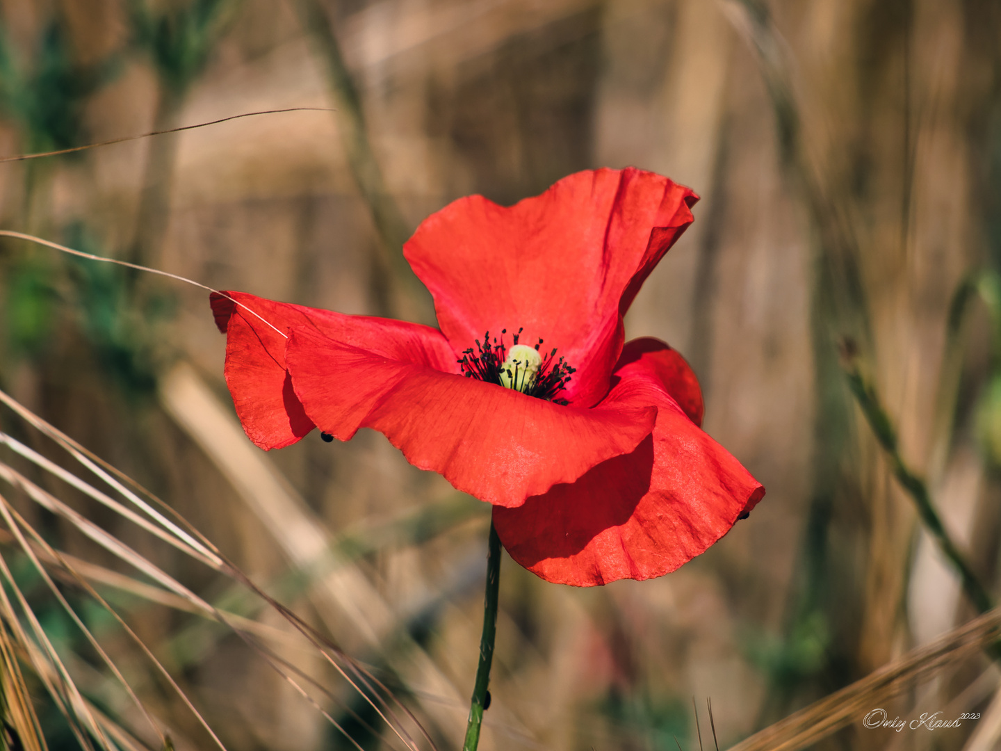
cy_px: 376
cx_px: 500
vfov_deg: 3.7
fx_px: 11567
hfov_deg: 5.0
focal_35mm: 400
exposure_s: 1/1300
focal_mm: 200
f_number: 7.1
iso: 200
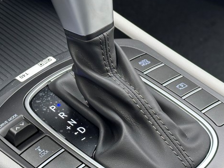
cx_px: 73
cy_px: 65
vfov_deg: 14.1
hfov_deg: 18.7
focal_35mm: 105
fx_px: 679
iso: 80
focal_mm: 6.86
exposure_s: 1/121
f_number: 1.78
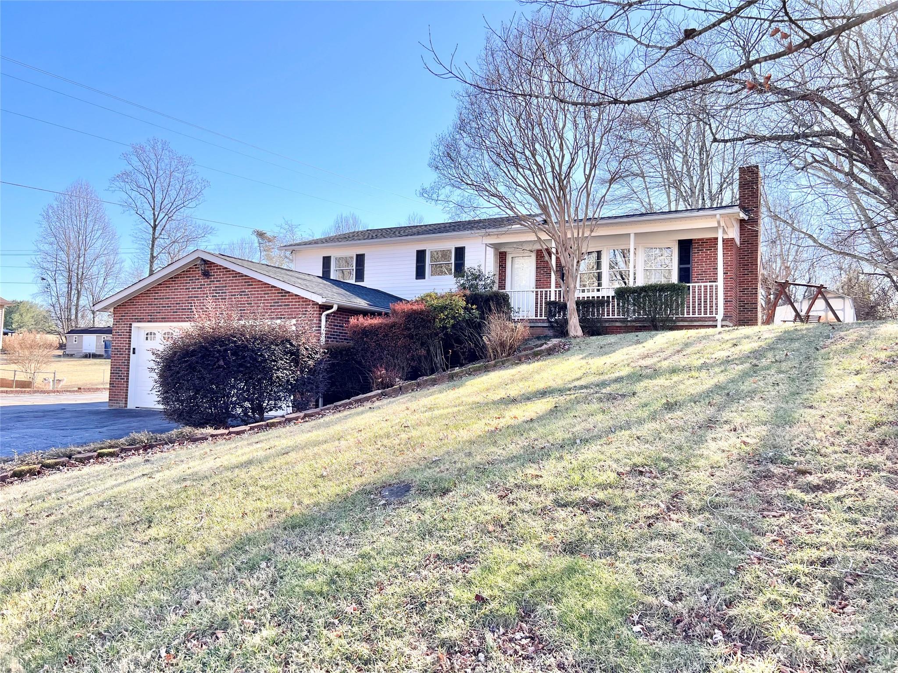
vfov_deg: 53.1
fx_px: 674
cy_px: 336
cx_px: 449
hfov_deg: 67.3
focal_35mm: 26
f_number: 1.5
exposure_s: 1/1511
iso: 50
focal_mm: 5.7
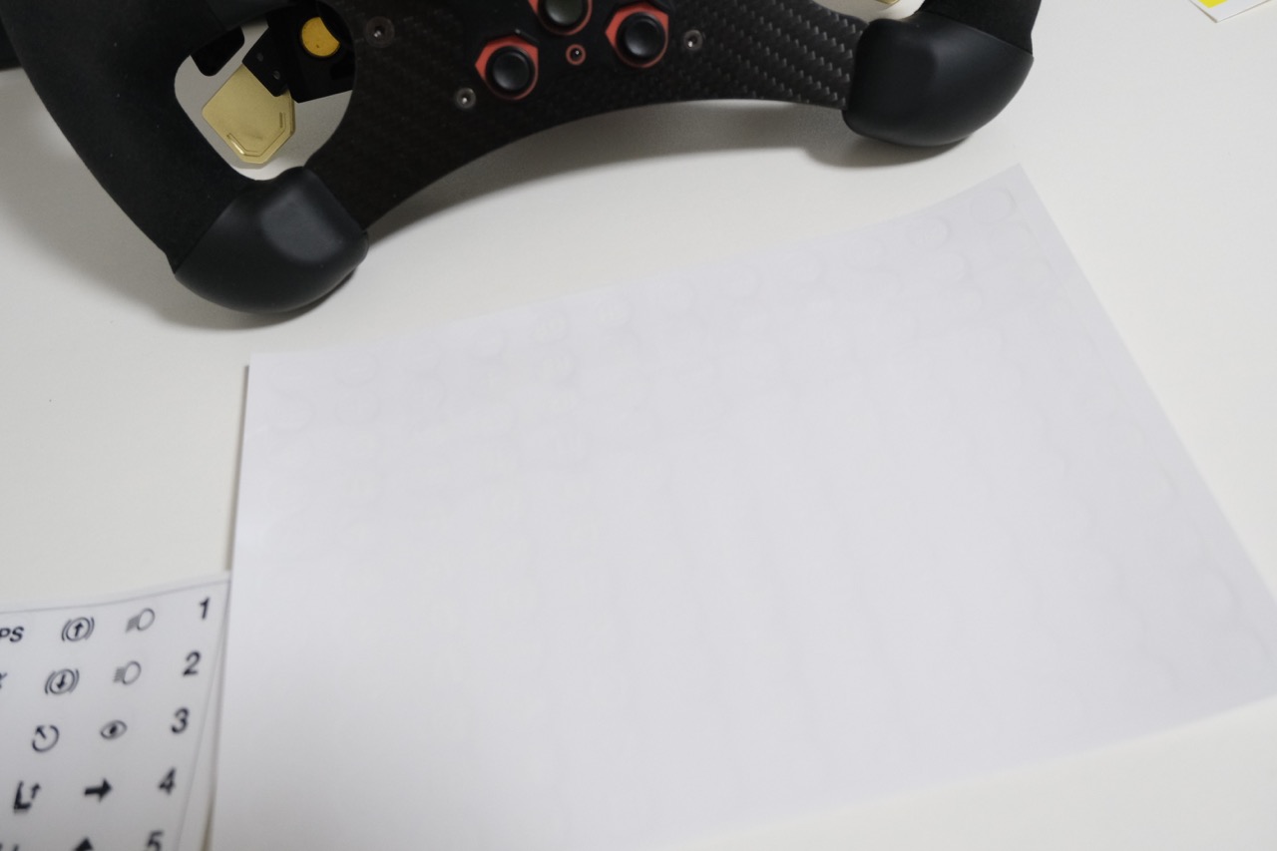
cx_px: 638
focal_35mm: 32
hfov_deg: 58.7
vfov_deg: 41.1
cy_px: 426
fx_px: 1135
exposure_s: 1/100
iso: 2000
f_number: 4.2
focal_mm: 21.5
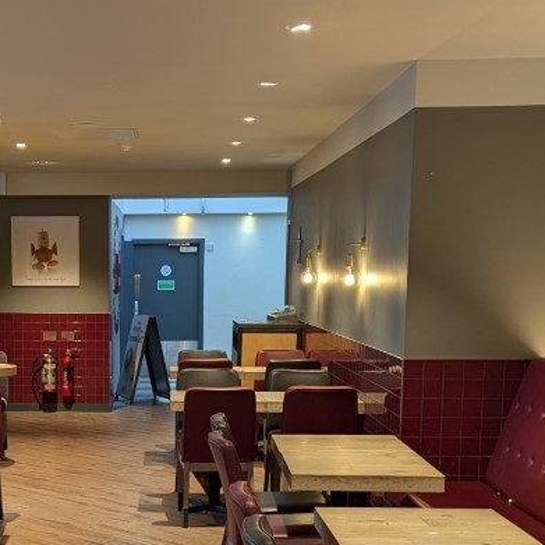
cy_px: 463
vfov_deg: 25.8
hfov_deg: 26.0
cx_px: 105
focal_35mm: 65
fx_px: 1158
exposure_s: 1/44
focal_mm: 6.81
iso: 71
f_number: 1.85
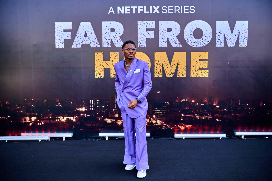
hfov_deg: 60.3
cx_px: 136
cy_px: 90
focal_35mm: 31
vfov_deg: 42.3
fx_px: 234
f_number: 3.5
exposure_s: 1/1000
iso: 400
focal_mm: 31
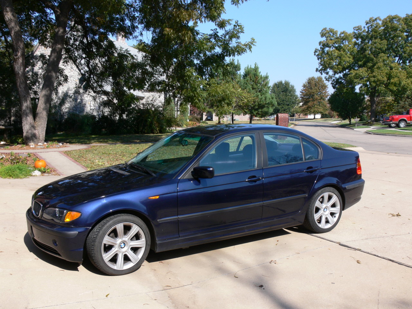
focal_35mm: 35
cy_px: 154
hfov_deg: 52.6
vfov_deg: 40.7
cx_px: 206
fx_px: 417
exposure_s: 1/200
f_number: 5.6
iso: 80
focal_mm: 7.4
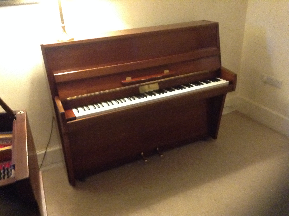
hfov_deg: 55.4
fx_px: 275
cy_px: 108
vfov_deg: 42.8
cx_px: 144
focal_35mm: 33
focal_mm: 3.3
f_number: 2.4
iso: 640
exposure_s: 1/15
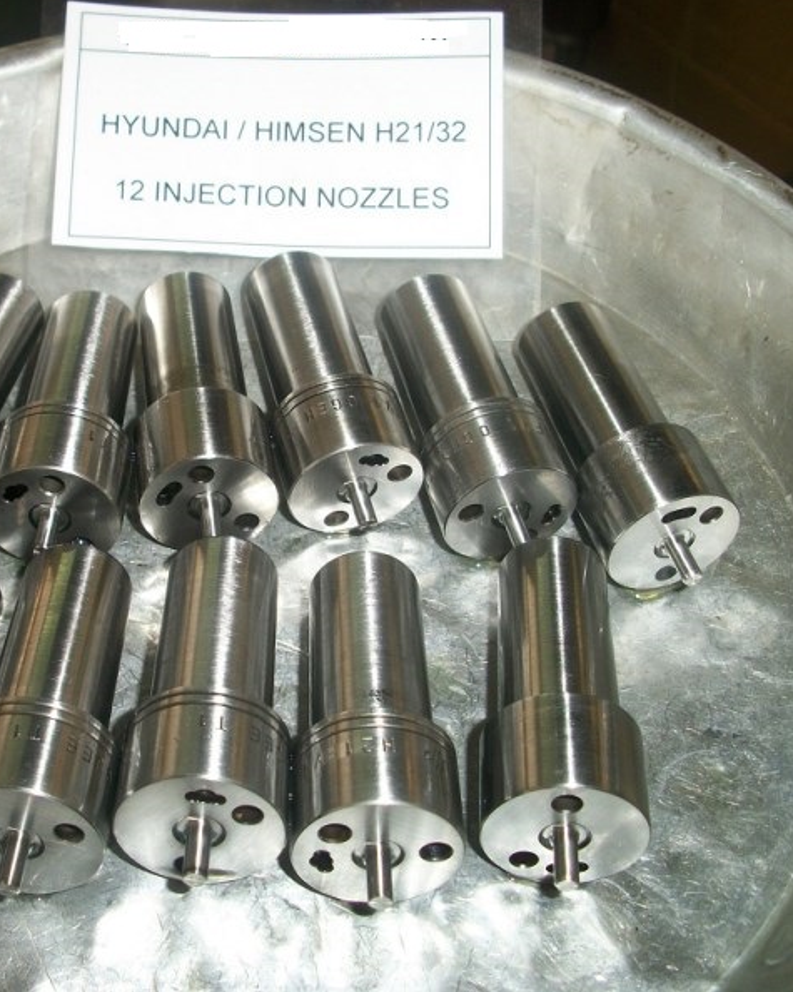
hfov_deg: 32.3
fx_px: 1350
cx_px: 222
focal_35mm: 46
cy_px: 493
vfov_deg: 40.3
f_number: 3.1
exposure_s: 1/30
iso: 80
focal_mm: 6.3
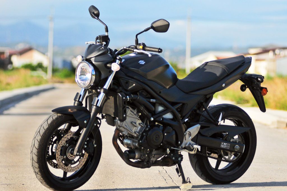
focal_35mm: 168
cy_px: 96
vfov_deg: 8.1
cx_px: 144
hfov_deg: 12.2
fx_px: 1338
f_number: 2.8
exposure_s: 1/5000
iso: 640
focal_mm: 112
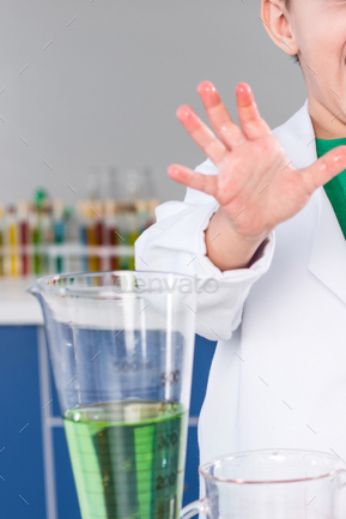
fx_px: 1469
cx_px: 341
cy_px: 274
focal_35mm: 102
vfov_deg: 20.0
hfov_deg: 13.3
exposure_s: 1/160
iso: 200
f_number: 4
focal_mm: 50
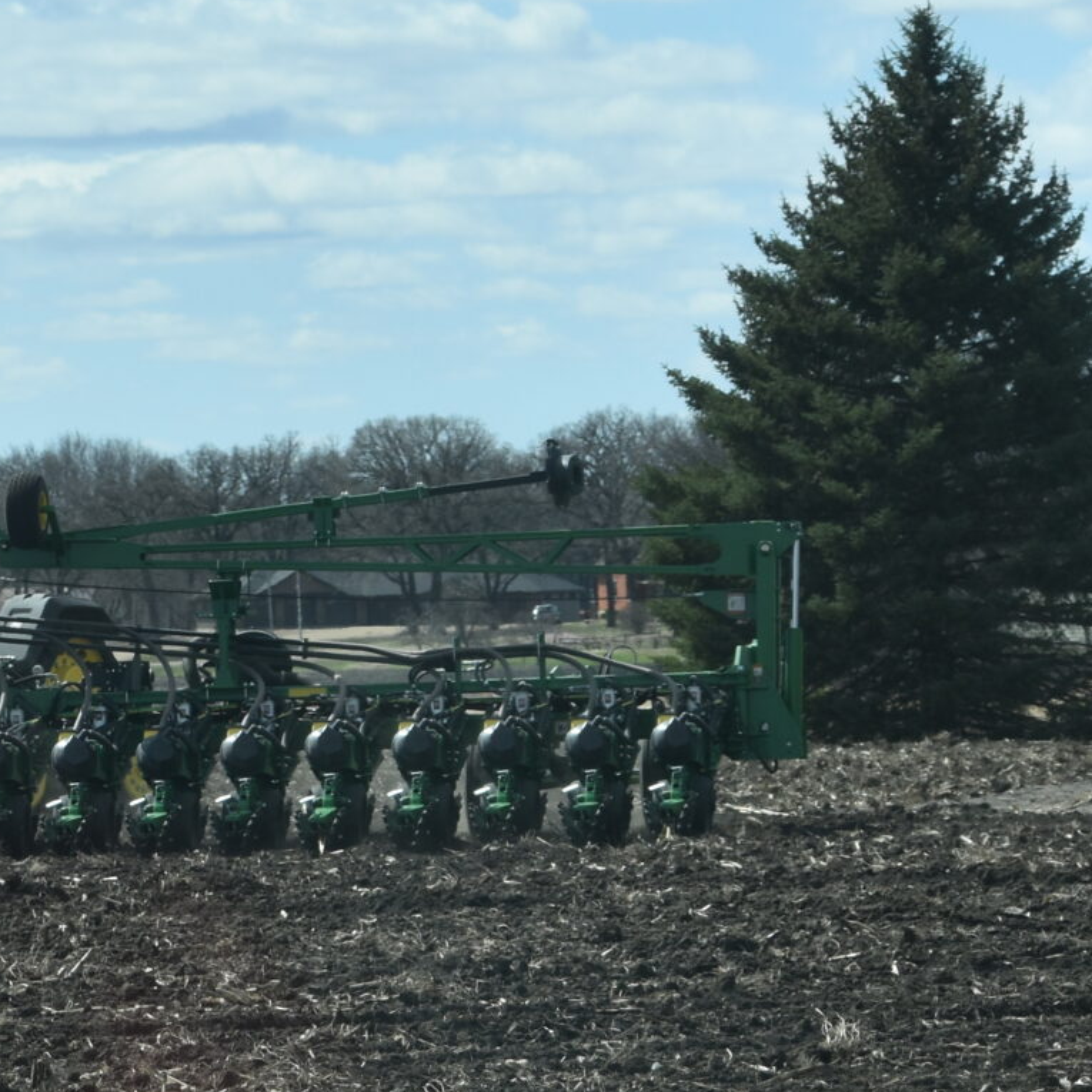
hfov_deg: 6.2
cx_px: -685
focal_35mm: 277
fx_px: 9901
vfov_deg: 6.3
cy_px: 616
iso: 180
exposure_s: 1/500
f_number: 8
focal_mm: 65
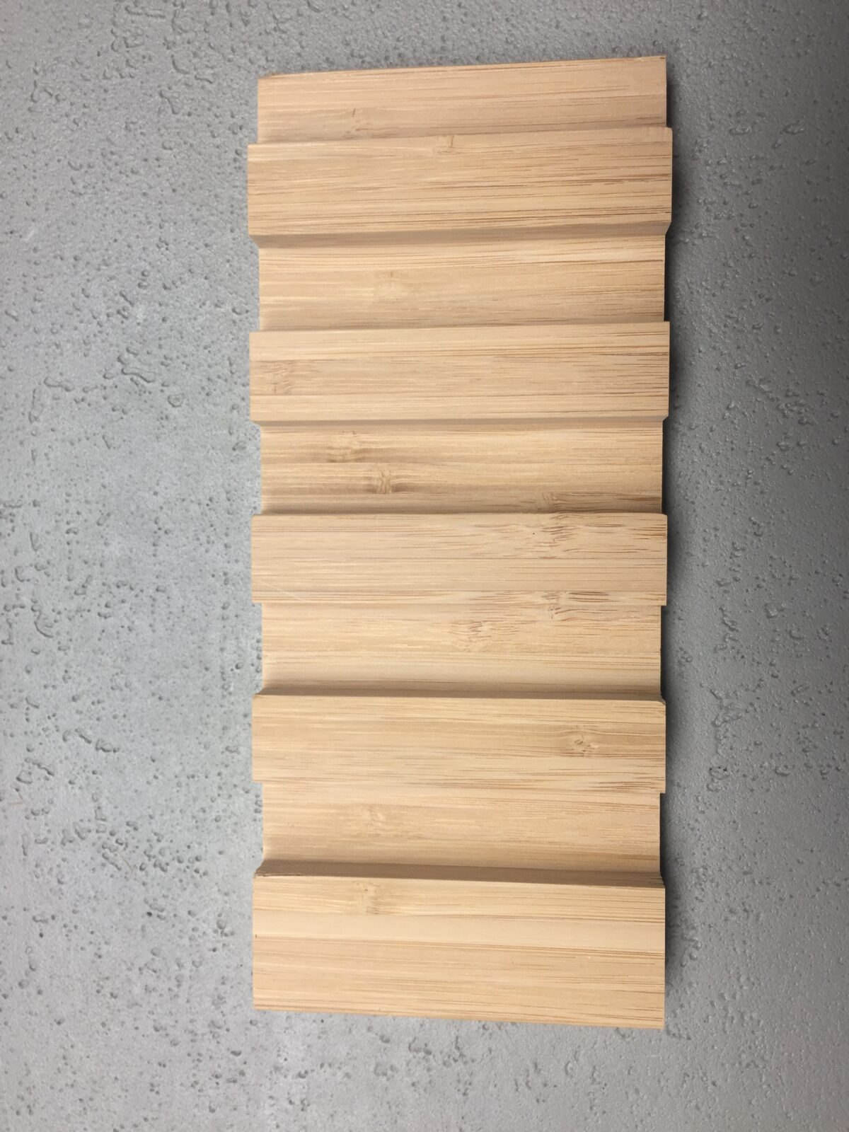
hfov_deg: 48.2
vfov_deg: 61.7
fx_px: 948
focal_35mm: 29
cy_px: 566
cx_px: 424
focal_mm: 4.15
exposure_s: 1/50
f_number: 2.2
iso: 32
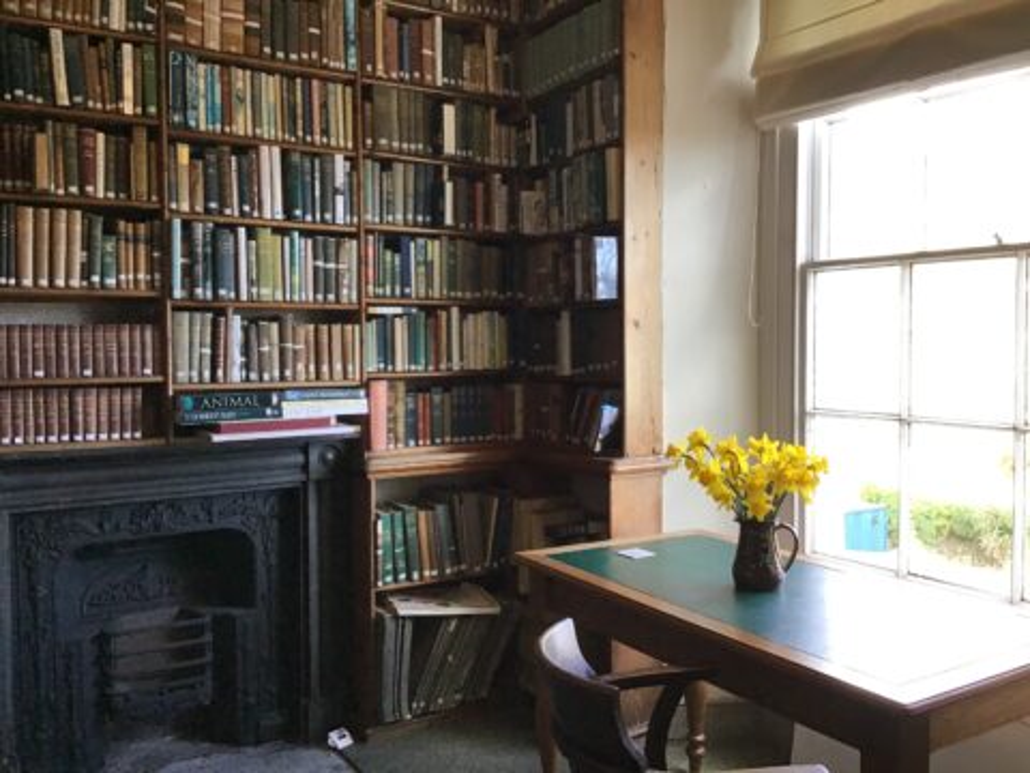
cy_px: 386
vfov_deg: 45.4
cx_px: 515
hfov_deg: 58.4
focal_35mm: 31
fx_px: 922
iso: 40
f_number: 2.4
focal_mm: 3.3
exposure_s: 1/33
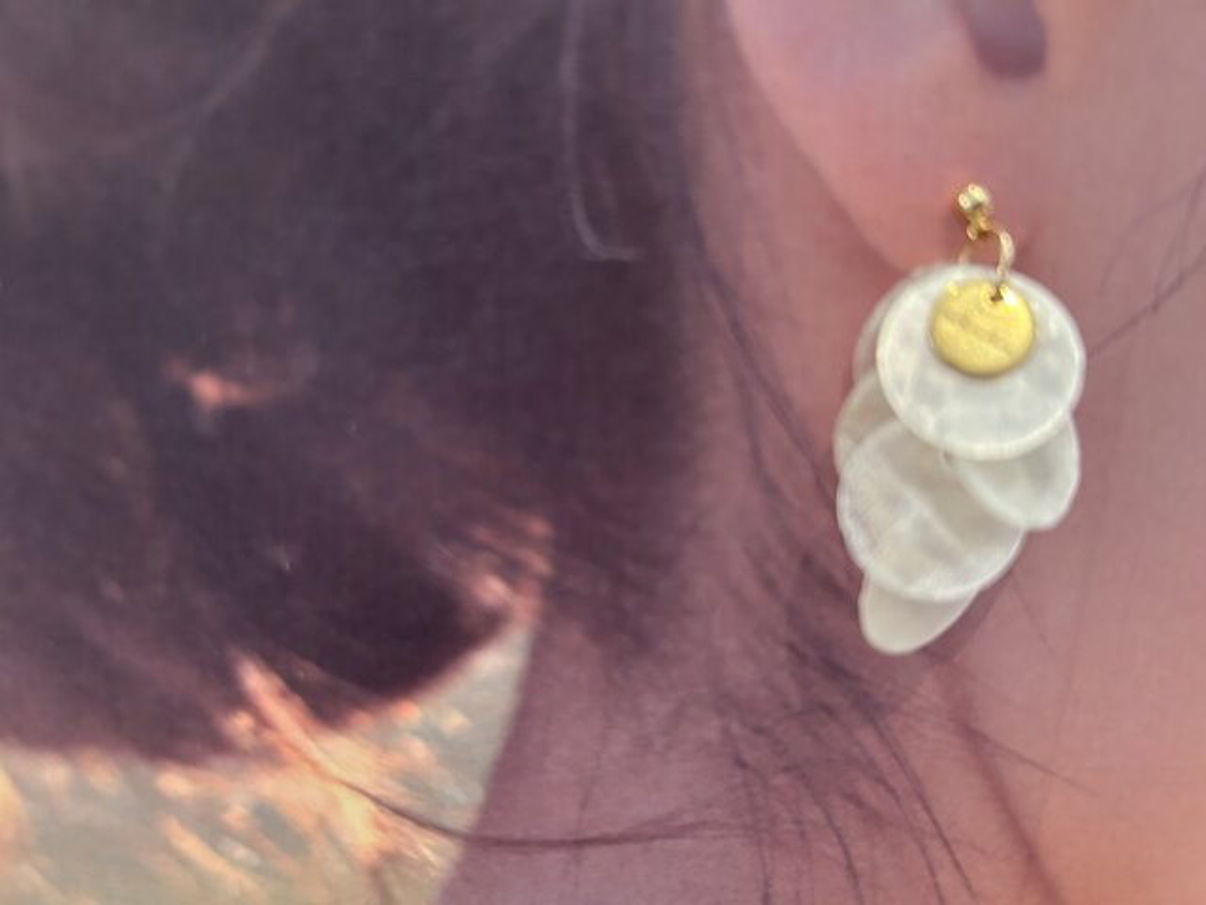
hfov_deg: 67.3
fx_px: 906
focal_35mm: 26
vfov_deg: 53.1
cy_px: 452
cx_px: 603
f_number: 1.5
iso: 320
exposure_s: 1/50
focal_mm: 5.7
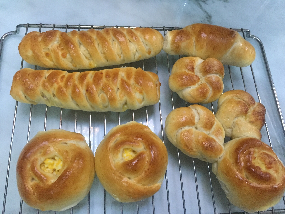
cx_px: 142
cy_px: 107
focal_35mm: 29
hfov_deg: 61.7
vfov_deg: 48.2
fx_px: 239
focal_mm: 4.15
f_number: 2.2
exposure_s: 1/25
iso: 250
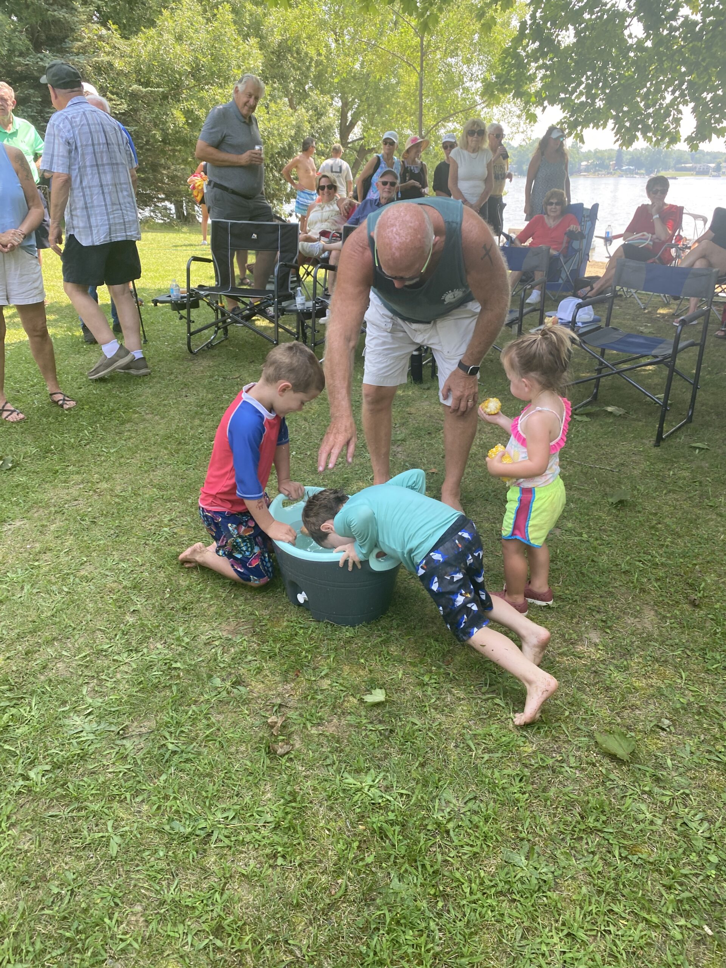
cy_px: 484
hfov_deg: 53.1
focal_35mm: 26
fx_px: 727
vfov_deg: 67.3
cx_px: 363
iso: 32
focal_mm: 4.25
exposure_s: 1/258
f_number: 1.8
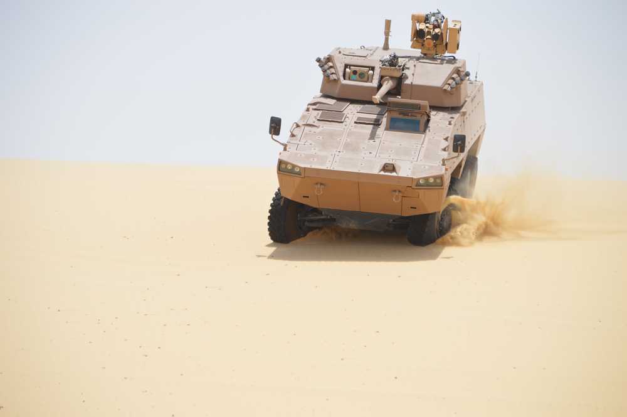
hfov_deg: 9.2
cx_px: 314
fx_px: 3915
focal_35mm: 225
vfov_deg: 6.1
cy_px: 208
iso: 100
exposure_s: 1/500
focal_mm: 150
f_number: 5.6
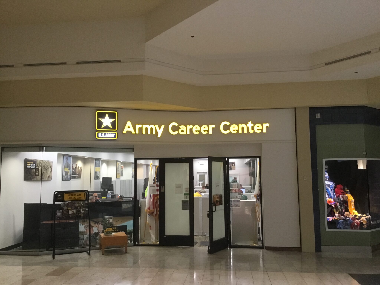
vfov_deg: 45.4
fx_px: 340
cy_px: 142
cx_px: 190
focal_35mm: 31
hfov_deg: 58.4
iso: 125
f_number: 2.4
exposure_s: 1/30
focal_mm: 3.3
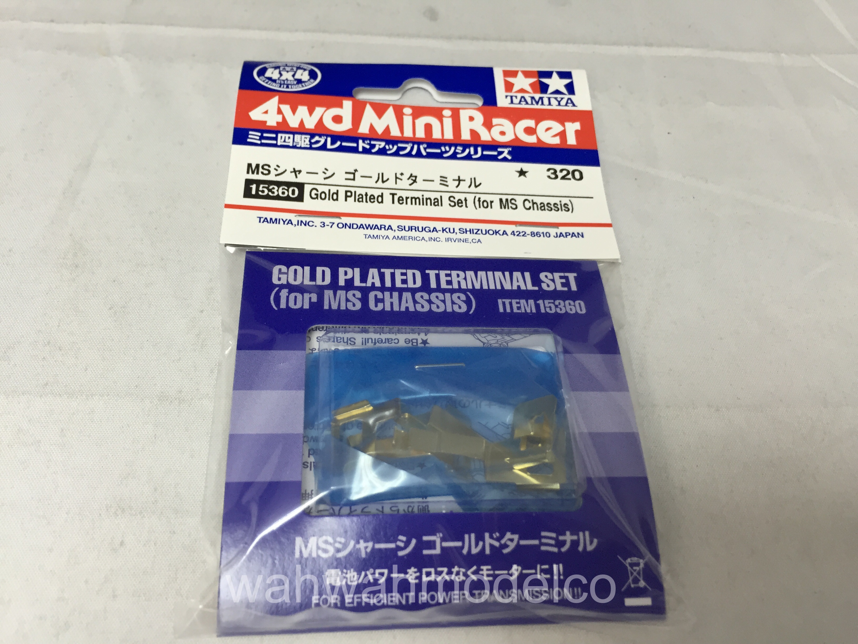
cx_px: 429
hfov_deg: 61.7
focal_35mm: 29
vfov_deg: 48.2
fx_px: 719
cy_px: 322
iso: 80
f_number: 2.2
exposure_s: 1/33
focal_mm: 4.15
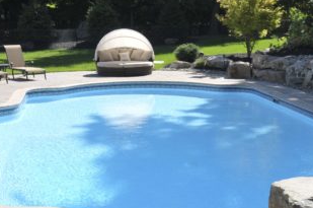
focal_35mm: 70
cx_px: 216
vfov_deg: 19.4
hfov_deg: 28.6
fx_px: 608
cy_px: 109
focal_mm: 24
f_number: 8
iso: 200
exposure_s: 1/250
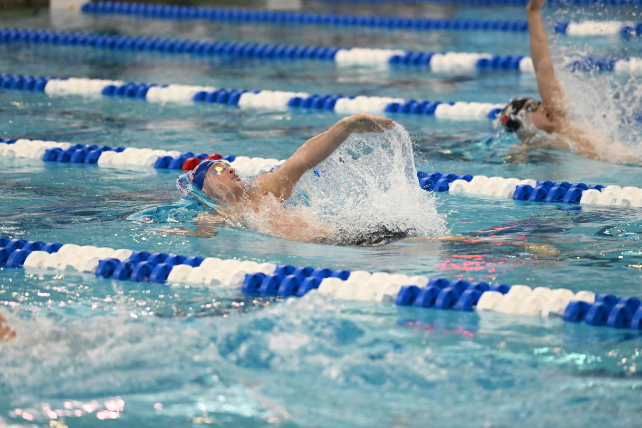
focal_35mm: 200
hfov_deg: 10.3
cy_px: 214
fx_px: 3566
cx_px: 321
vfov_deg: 6.9
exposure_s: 1/1250
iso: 10000
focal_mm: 200
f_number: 2.8
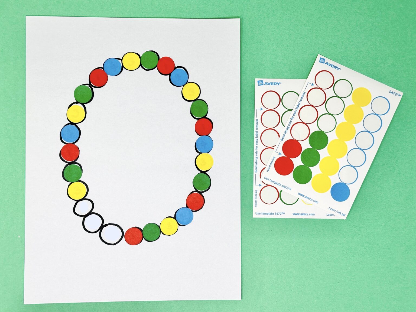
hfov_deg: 39.7
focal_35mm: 48
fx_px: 577
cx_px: 208
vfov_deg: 30.3
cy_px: 156
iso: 64
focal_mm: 6.86
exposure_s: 1/538
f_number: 1.78
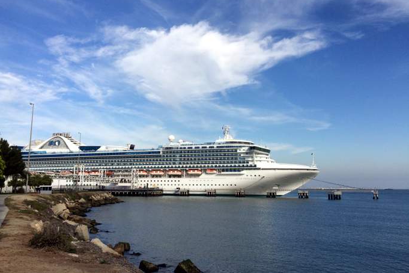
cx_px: 199
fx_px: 352
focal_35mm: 31
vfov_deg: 42.3
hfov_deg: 60.3
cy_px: 132
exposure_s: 1/2740
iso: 32
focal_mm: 4.15
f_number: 2.2
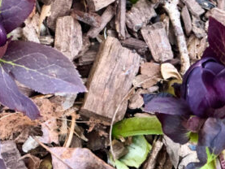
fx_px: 1027
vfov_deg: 9.3
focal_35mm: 158
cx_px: 31
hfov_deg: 12.4
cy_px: -23
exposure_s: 1/30
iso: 80
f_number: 2.8
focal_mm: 6.6
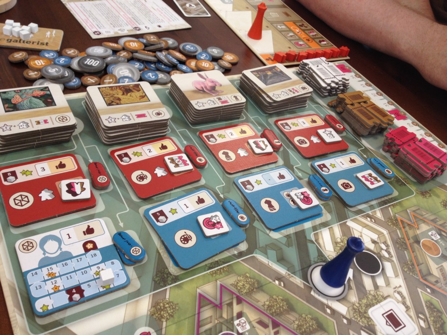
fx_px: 452
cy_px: 168
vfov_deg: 40.7
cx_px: 224
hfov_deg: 52.6
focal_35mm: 35
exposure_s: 1/30
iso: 50
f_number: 2.4
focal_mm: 4.28
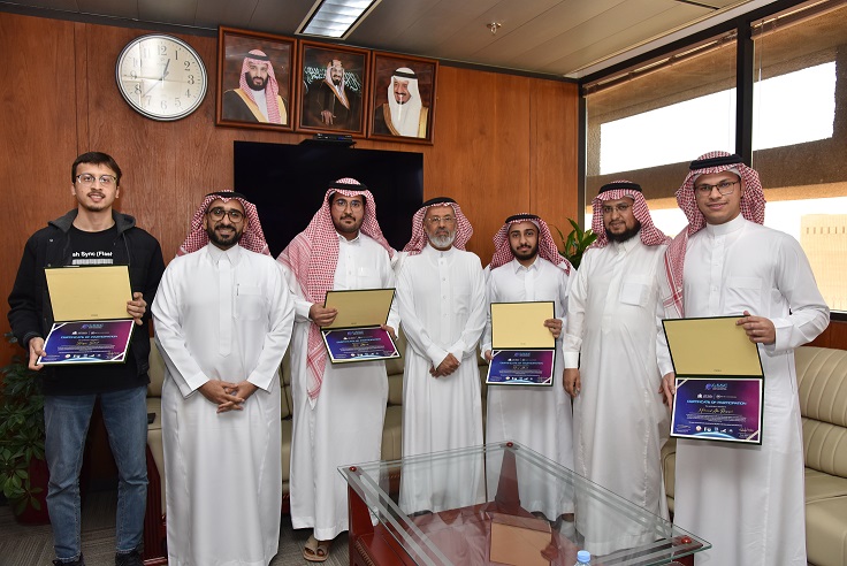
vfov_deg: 53.2
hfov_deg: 73.7
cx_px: 424
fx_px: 565
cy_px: 283
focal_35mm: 24
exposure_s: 1/100
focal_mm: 24
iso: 500
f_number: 5.6
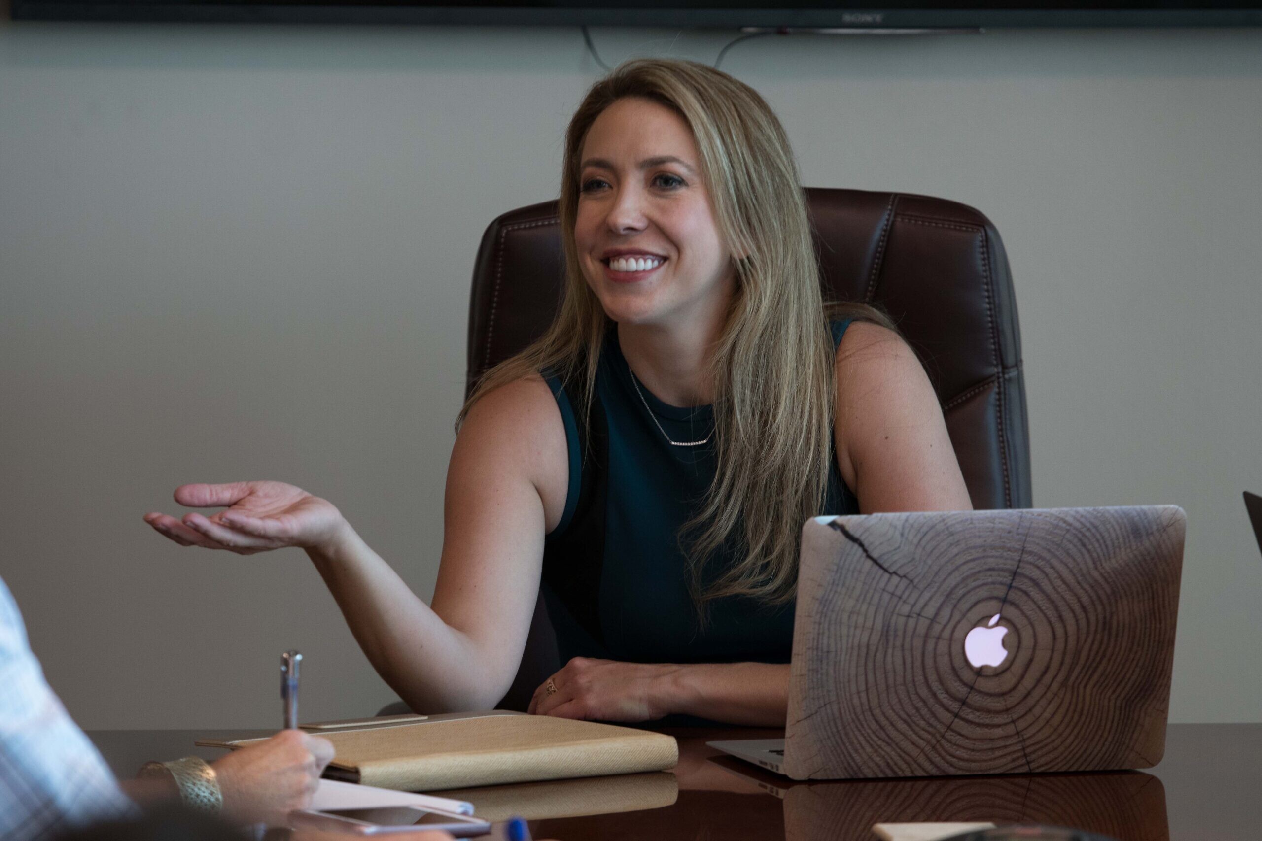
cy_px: 420
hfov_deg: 7.8
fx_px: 9202
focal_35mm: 262
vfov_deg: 5.2
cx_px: 631
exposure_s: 1/125
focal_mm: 175
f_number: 2.8
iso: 800
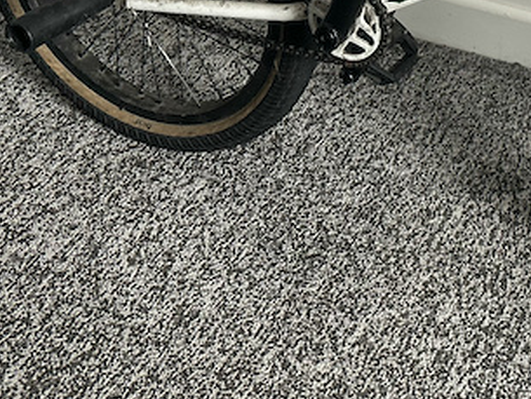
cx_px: 581
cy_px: -113
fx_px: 967
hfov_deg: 28.0
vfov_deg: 21.2
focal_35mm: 63
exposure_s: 1/104
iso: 250
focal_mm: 6.86
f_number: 1.78
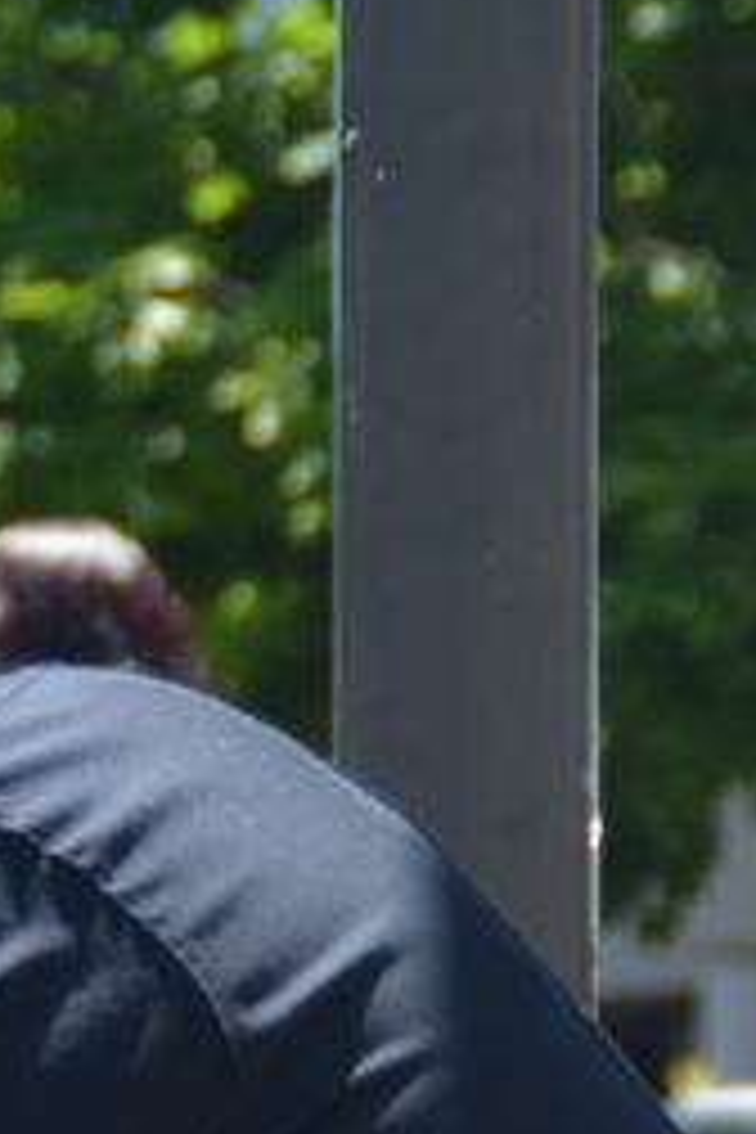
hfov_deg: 2.6
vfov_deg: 4.0
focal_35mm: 518
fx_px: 16317
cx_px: -603
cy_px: 1022
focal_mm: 85
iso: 200
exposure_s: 1/500
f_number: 5.6
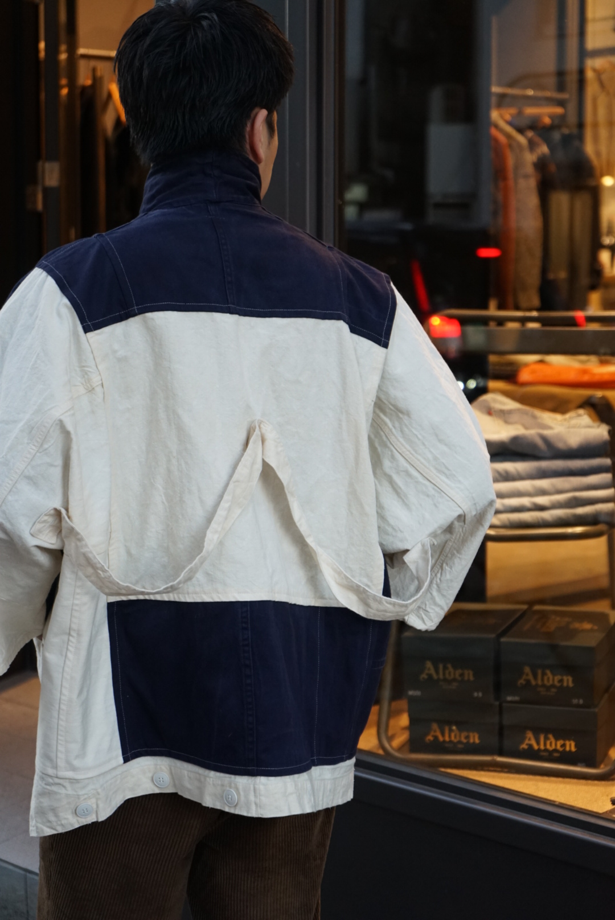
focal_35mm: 70
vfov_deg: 28.8
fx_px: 1791
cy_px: 460
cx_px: 308
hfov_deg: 19.5
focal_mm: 70
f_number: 5.6
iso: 1600
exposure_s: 1/50
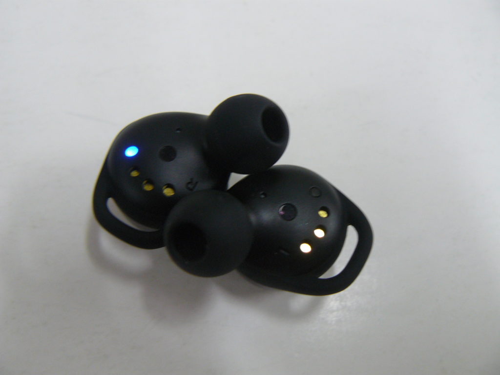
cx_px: 250
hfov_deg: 51.4
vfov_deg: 39.7
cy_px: 188
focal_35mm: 36
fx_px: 520
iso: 200
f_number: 2.8
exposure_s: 1/30
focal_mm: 6
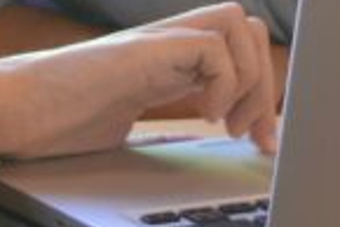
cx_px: 129
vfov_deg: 3.4
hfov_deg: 5.1
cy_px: -245
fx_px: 3800
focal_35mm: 402
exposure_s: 1/50
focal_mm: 38
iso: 400
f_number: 4.8
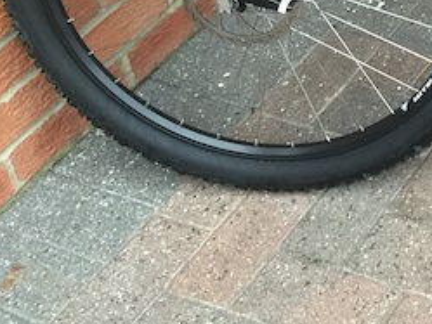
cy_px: -182
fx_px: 1161
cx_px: 687
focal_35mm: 93
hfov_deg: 18.2
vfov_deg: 14.7
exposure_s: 1/33
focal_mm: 4.15
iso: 64
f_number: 2.2
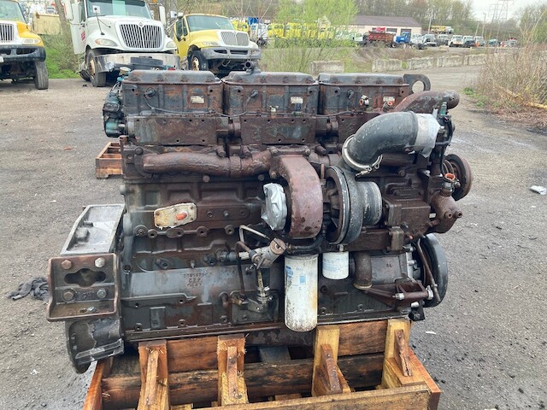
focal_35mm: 28
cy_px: 205
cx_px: 274
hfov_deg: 63.4
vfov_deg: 49.7
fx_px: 442
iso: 32
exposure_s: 1/121
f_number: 1.8
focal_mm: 3.99
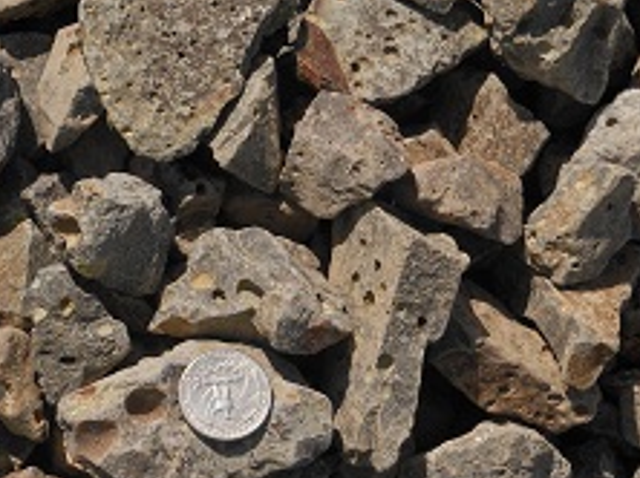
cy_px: 394
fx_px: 2900
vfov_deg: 9.4
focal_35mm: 157
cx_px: 222
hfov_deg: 12.6
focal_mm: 15.6
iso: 80
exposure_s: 1/640
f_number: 5.3
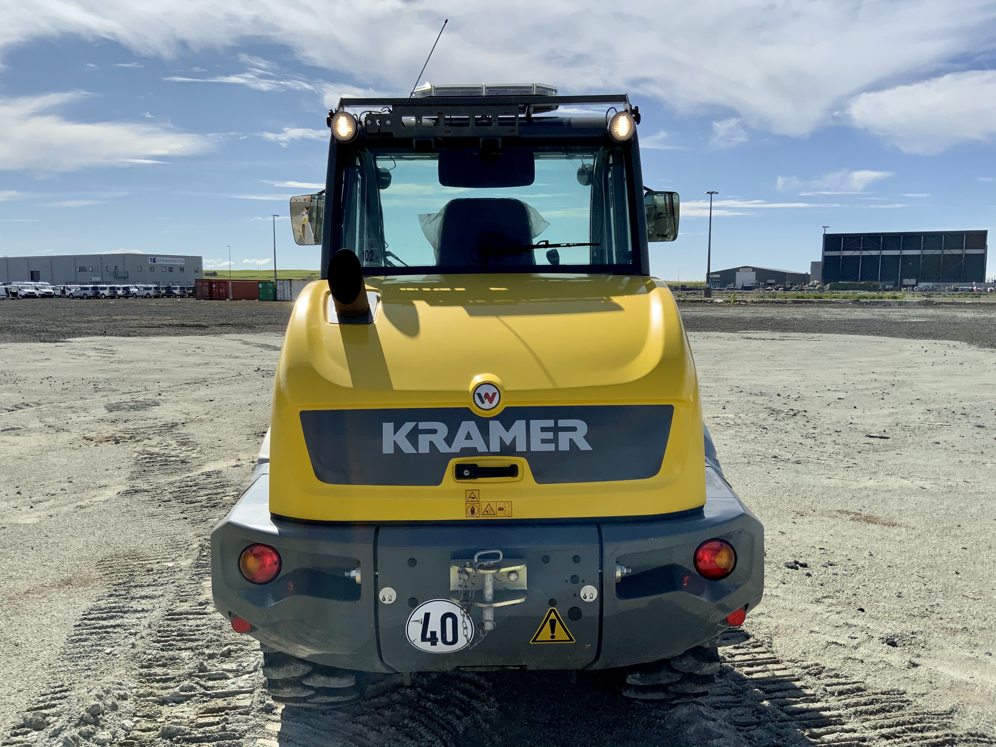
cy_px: 374
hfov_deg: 61.7
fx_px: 834
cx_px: 498
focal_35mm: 29
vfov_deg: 48.2
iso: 16
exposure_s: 1/3125
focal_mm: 3
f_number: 1.8
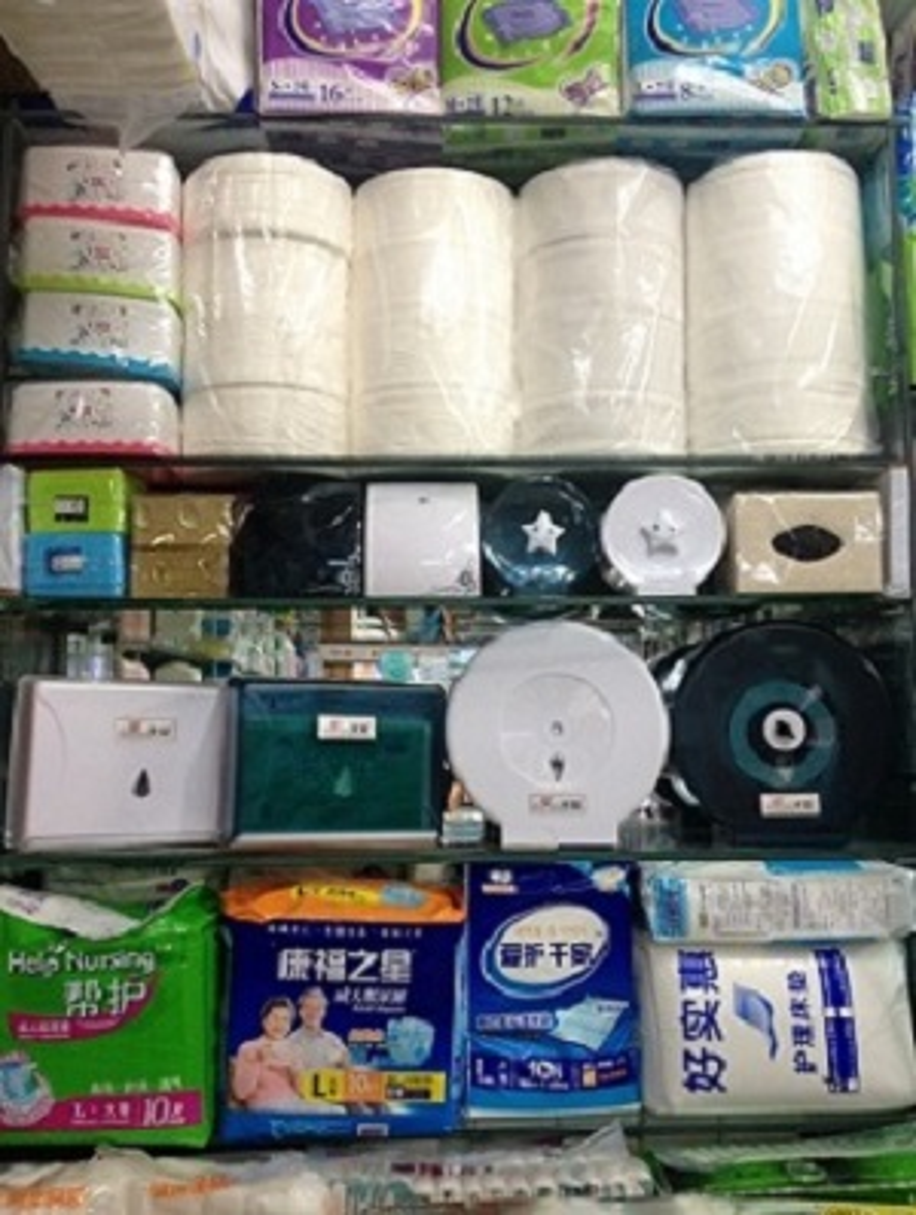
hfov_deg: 40.8
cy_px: 608
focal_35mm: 35
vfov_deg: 52.5
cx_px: 458
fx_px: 1231
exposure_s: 1/20
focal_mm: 4.28
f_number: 2.4
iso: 80
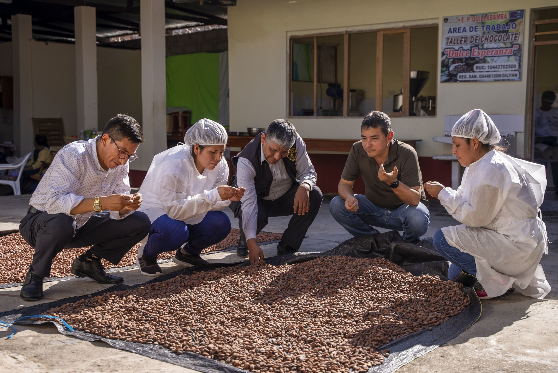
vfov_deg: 28.1
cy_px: 186
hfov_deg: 41.1
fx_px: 744
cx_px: 279
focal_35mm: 48
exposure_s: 1/800
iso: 125
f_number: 4
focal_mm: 48
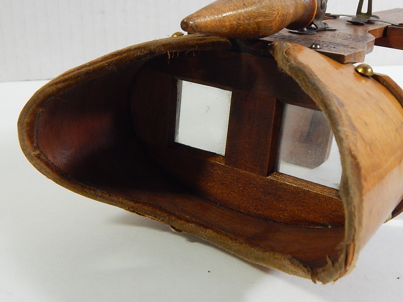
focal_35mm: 50
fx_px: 582
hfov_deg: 38.2
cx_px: 215
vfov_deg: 29.1
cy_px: 147
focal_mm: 6.8
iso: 400
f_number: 3.4
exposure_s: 1/50
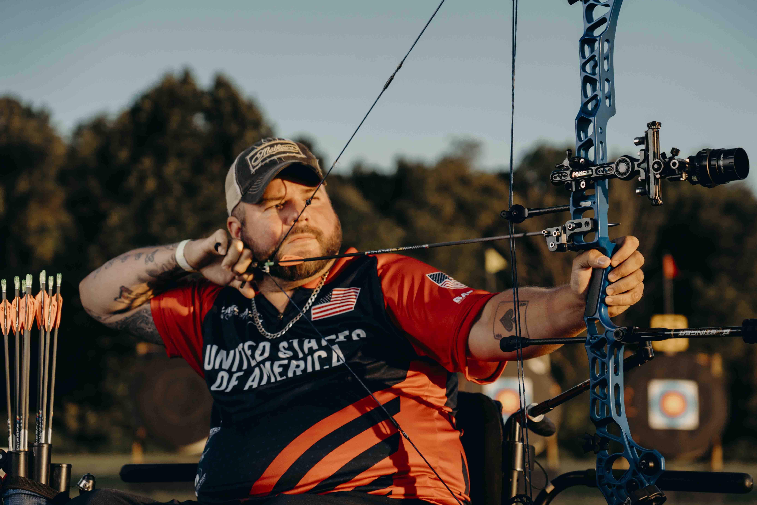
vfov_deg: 15.5
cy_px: 258
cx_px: 408
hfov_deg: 23.1
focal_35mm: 88
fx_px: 1850
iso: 200
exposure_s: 1/2500
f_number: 4
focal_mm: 81
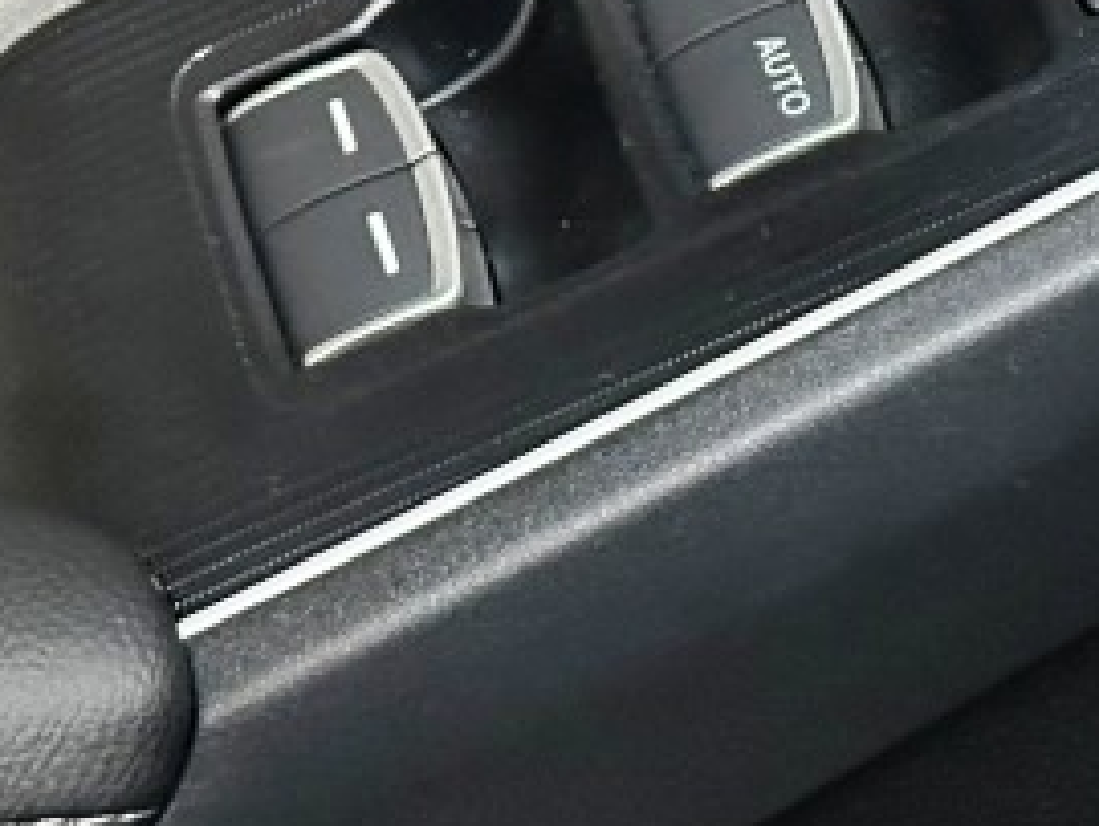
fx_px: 5783
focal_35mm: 182
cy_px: -712
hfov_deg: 10.8
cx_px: 818
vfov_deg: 7.9
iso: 500
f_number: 1.78
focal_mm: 6.86
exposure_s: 1/40
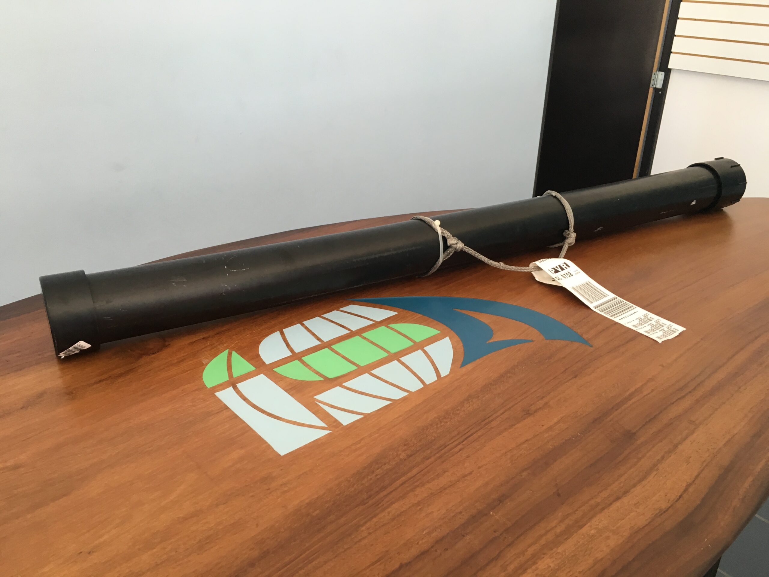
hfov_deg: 61.7
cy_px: 288
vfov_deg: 48.2
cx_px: 384
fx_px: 644
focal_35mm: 29
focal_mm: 4.15
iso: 64
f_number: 2.2
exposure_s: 1/30
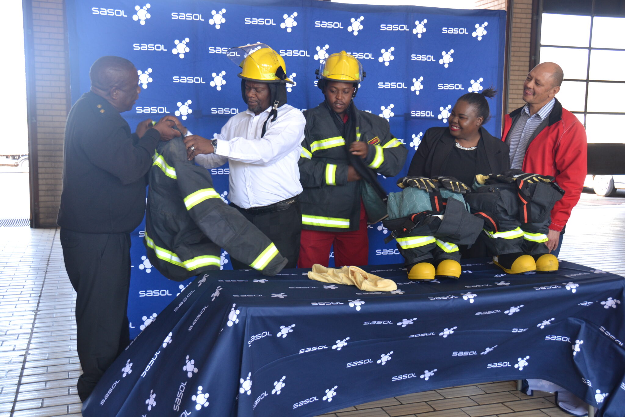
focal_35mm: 39
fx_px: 677
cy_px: 208
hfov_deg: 49.6
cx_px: 312
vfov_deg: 34.2
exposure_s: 1/60
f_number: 3.8
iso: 400
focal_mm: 26
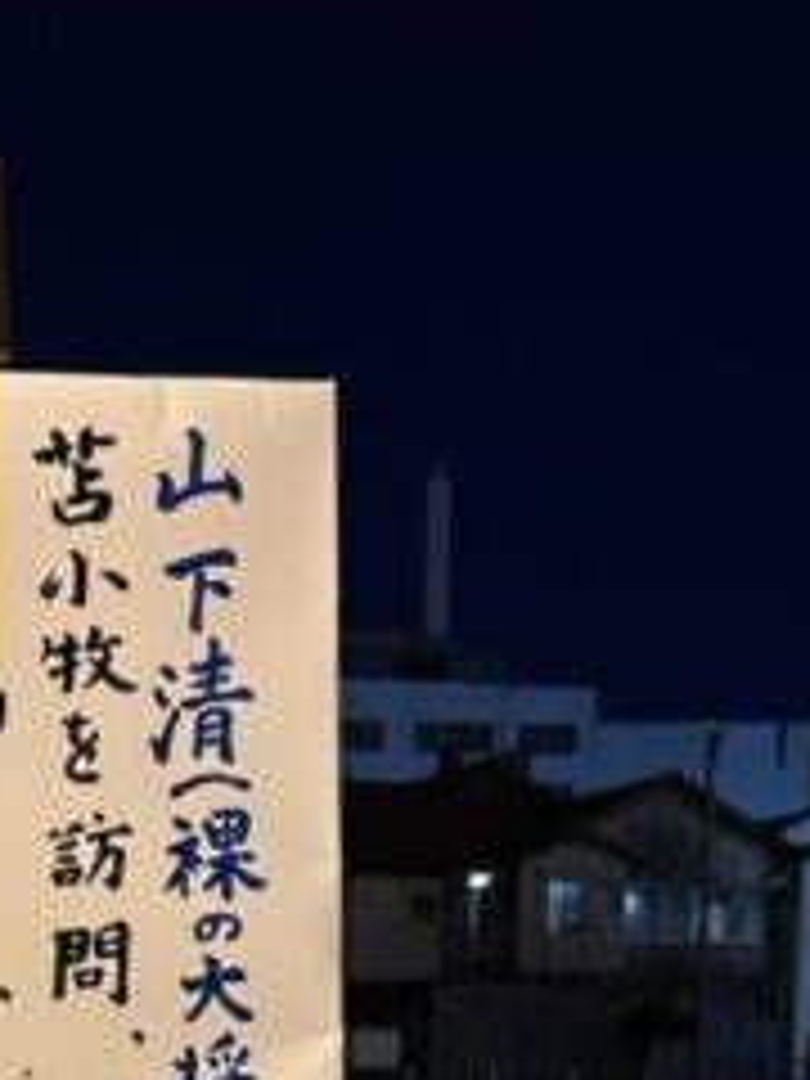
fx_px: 2028
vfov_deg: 26.5
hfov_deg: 20.9
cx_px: -180
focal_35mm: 65
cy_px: 1292
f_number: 1.5
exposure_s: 1/33
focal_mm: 5.7
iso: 400
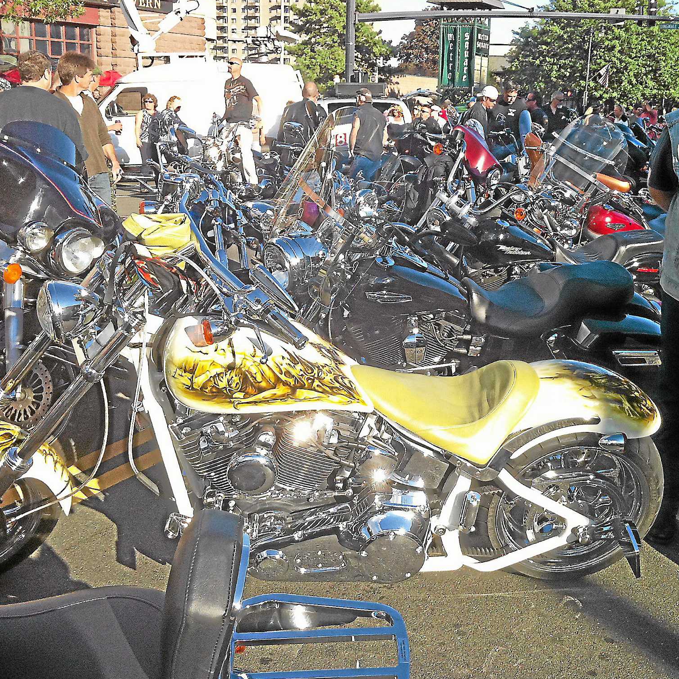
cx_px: 447
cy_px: 340
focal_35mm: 42
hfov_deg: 39.6
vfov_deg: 40.0
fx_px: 932
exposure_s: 1/603
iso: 80
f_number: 2.8
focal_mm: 3.85
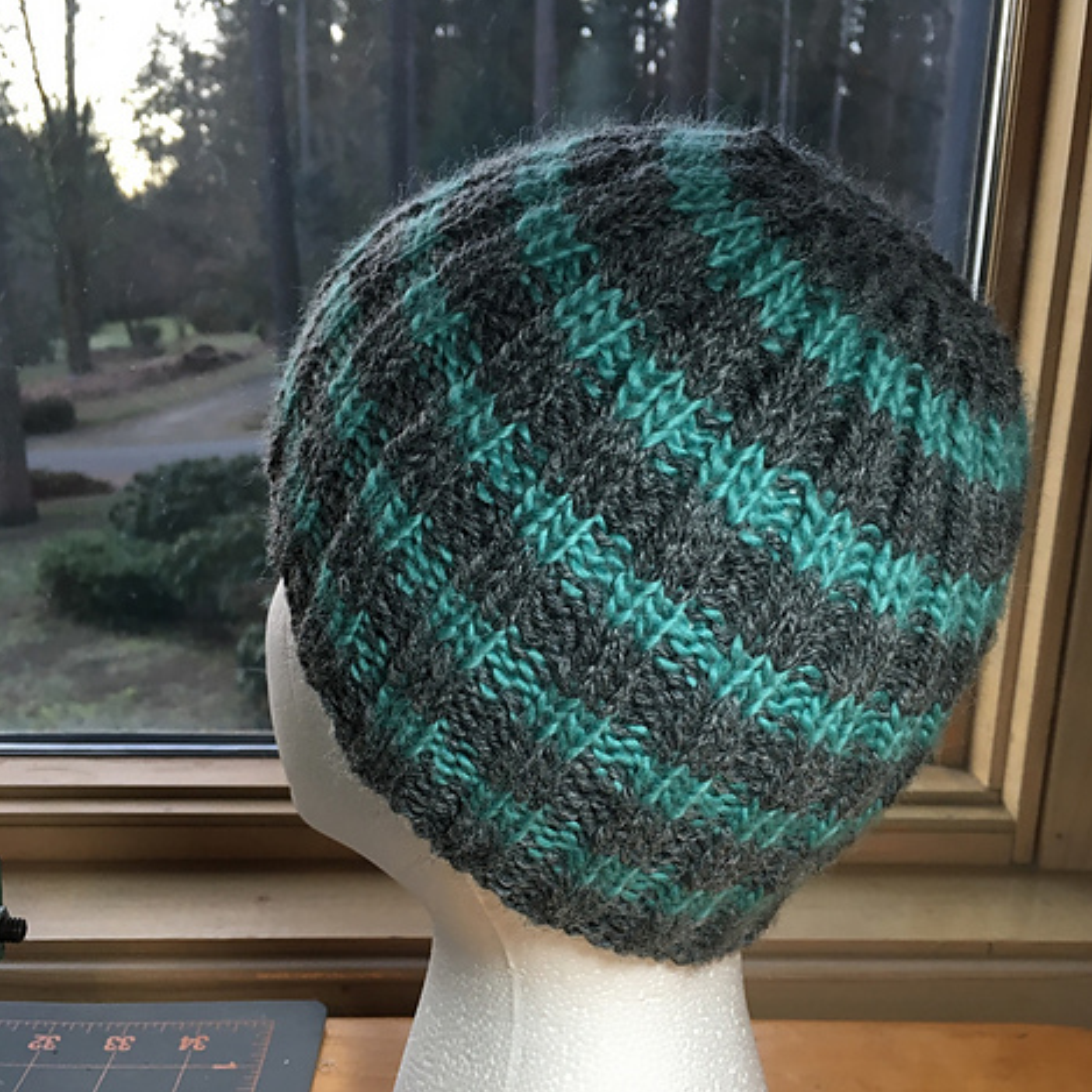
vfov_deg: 47.1
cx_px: 547
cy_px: 626
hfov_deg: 47.2
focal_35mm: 35
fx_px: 1249
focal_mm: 4.15
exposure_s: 1/30
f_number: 2.2
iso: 50
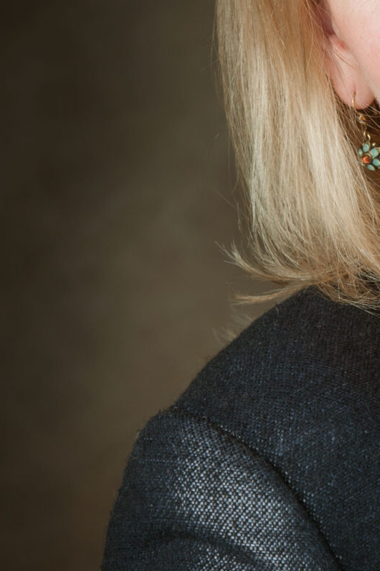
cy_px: 421
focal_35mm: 538
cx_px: 600
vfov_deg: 3.8
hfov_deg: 2.5
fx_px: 8533
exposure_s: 1/250
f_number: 7.1
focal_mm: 165
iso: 200
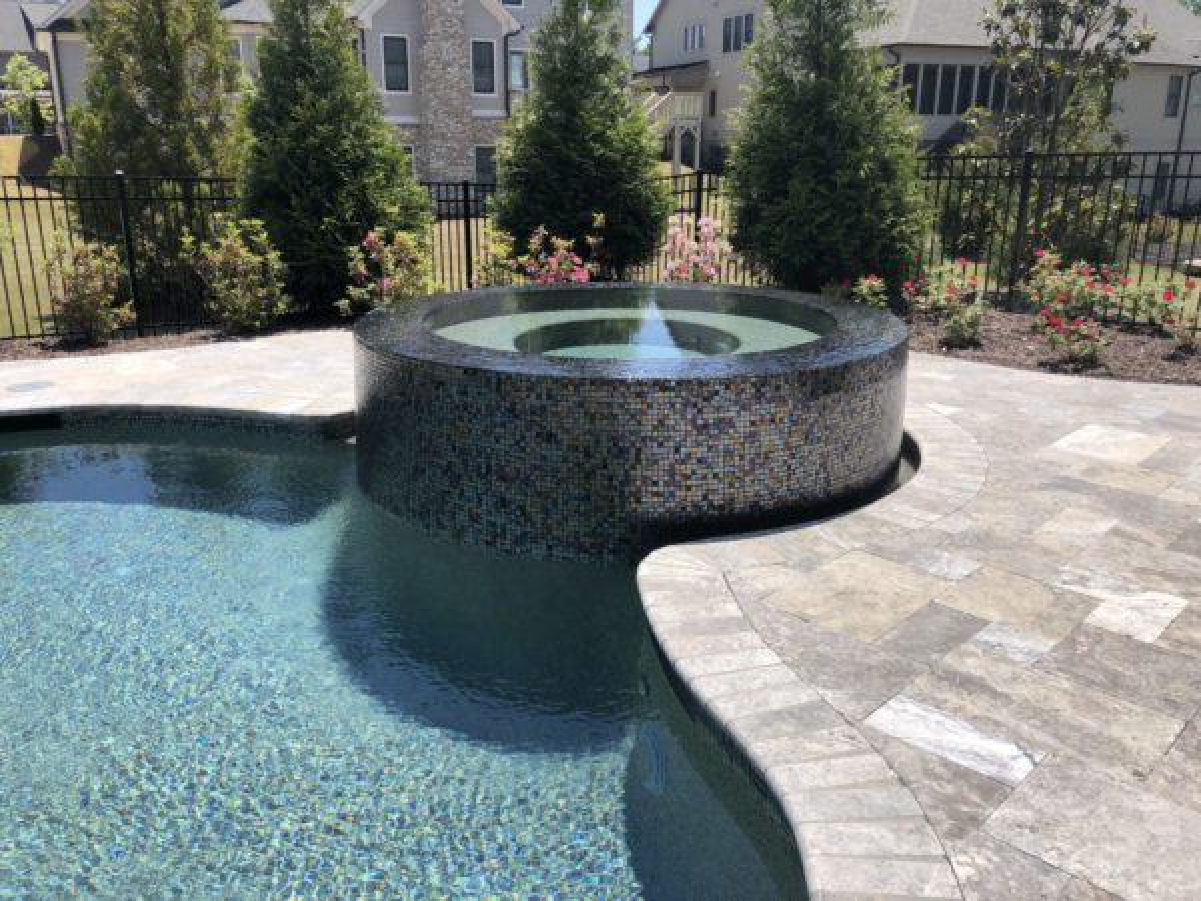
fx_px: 971
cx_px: 600
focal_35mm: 28
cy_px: 450
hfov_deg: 63.4
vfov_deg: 49.7
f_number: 1.8
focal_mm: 4
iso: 20
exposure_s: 1/2183
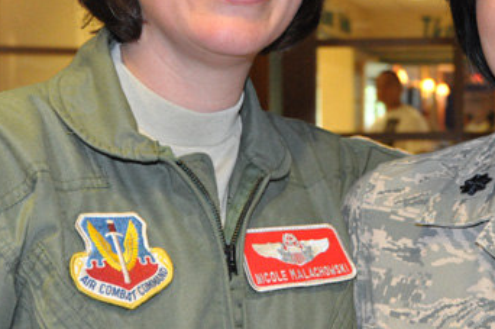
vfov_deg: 16.4
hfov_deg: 24.4
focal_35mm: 82
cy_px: 52
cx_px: 397
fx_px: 1126
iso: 2000
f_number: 5
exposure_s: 1/60
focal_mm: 26
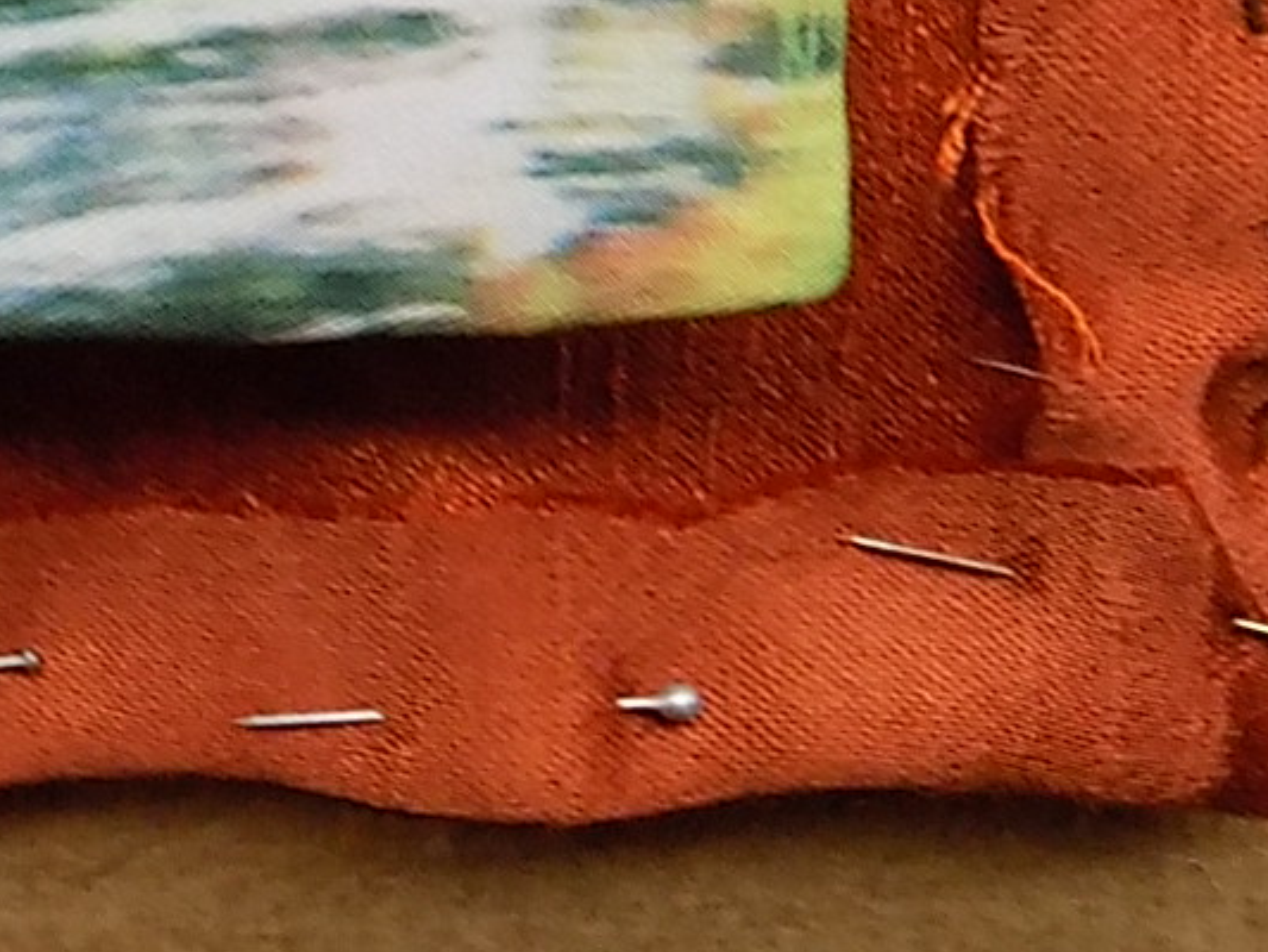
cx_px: -140
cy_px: -171
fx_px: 2528
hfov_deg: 25.9
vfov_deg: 20.1
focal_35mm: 69
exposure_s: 1/15
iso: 400
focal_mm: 4
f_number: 3.1
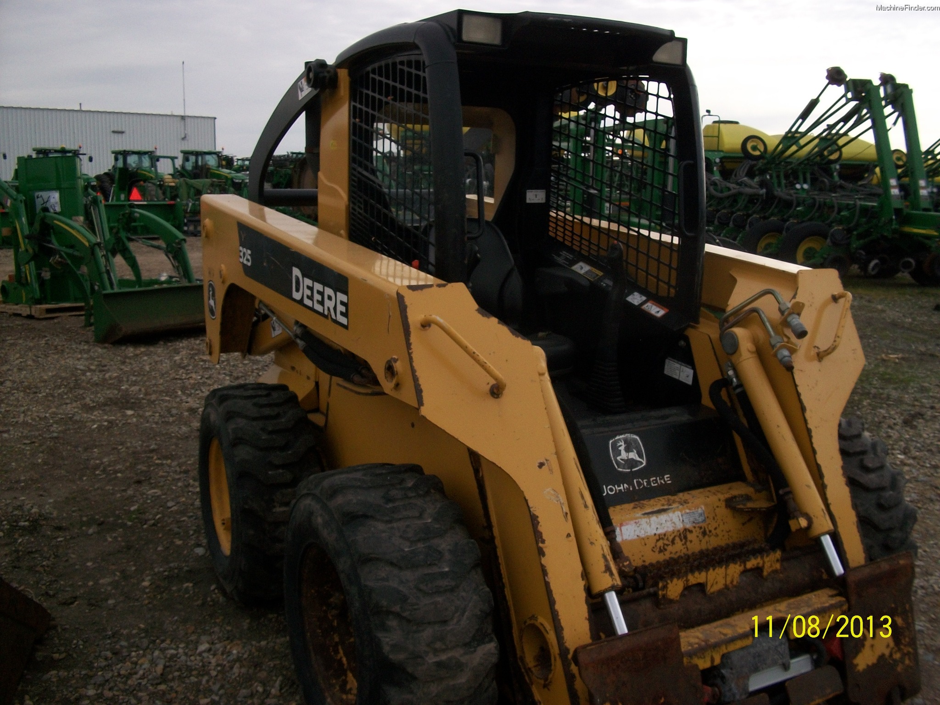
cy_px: 352
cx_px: 470
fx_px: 869
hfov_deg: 56.8
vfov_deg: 44.2
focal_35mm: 32
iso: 80
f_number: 5.5
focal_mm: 5.7
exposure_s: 1/250
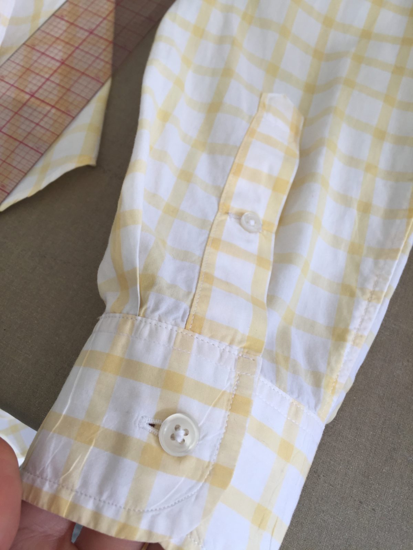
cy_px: 275
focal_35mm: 29
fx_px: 461
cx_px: 206
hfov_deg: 48.2
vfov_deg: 61.7
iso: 32
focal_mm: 4.15
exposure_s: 1/60
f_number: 2.2
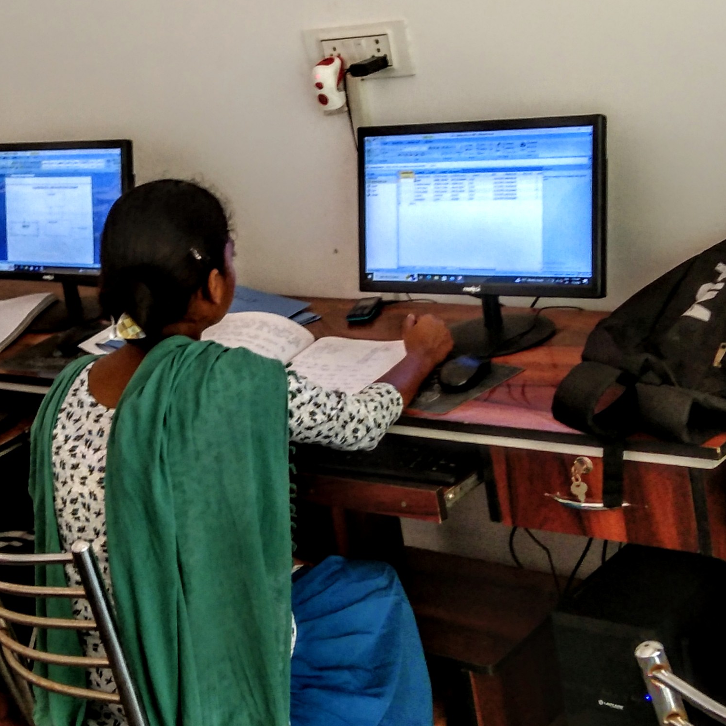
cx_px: 319
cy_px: 335
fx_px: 1708
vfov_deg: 24.0
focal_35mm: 72
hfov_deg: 24.0
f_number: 2.2
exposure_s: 1/33
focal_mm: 3.65
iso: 170
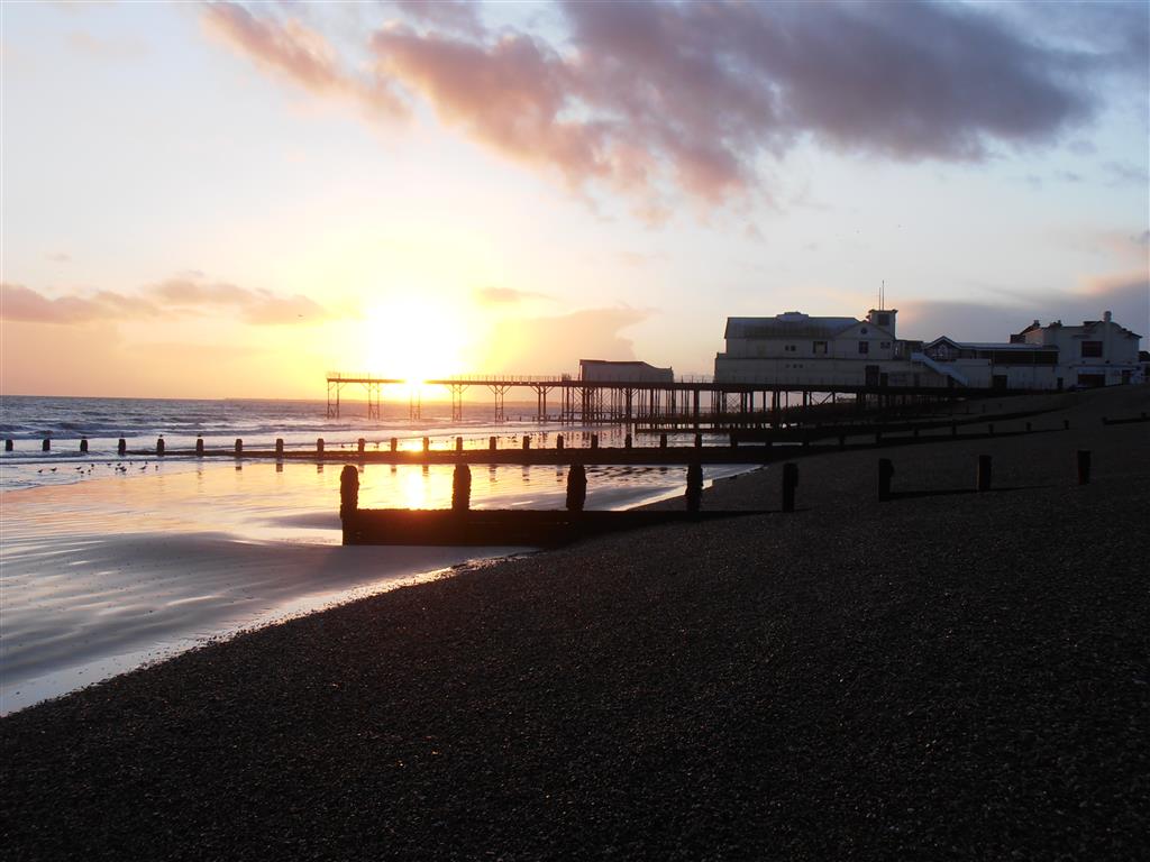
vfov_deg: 32.9
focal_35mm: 44
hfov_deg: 42.9
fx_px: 1462
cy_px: 431
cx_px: 575
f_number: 4.2
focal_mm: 7.87
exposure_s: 1/200
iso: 80
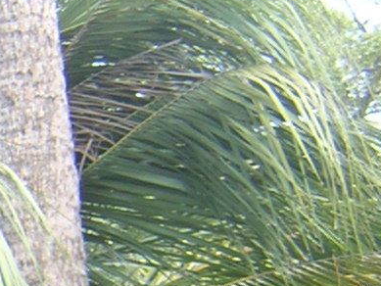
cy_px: 314
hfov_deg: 12.0
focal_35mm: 148
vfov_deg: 9.9
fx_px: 1629
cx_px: -364
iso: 100
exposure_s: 1/139
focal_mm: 4.7
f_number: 2.6
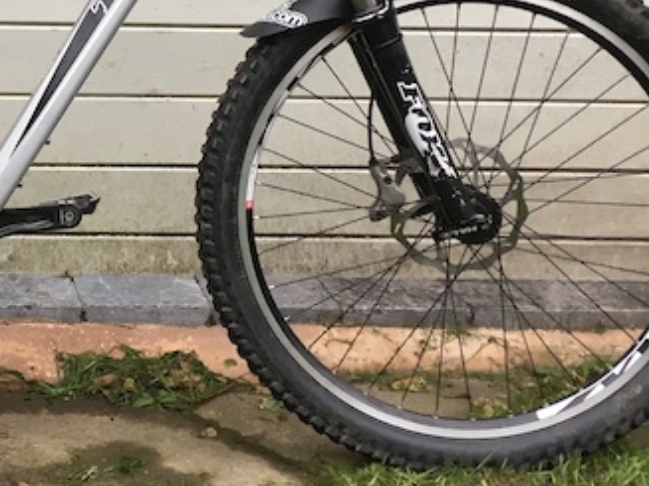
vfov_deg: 20.2
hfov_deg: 26.0
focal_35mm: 71
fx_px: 1331
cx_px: 6
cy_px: 34
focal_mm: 4.15
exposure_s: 1/33
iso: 25
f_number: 2.2
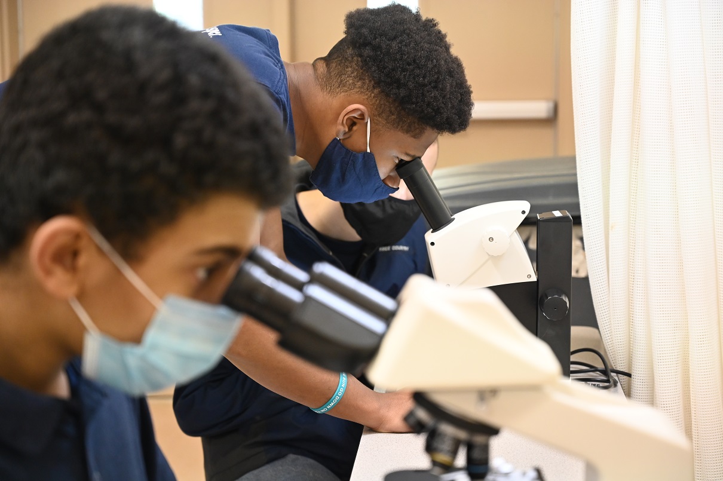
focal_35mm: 70
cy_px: 240
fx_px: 1405
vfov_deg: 19.4
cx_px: 362
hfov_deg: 28.9
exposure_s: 1/100
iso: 3200
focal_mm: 70
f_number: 4
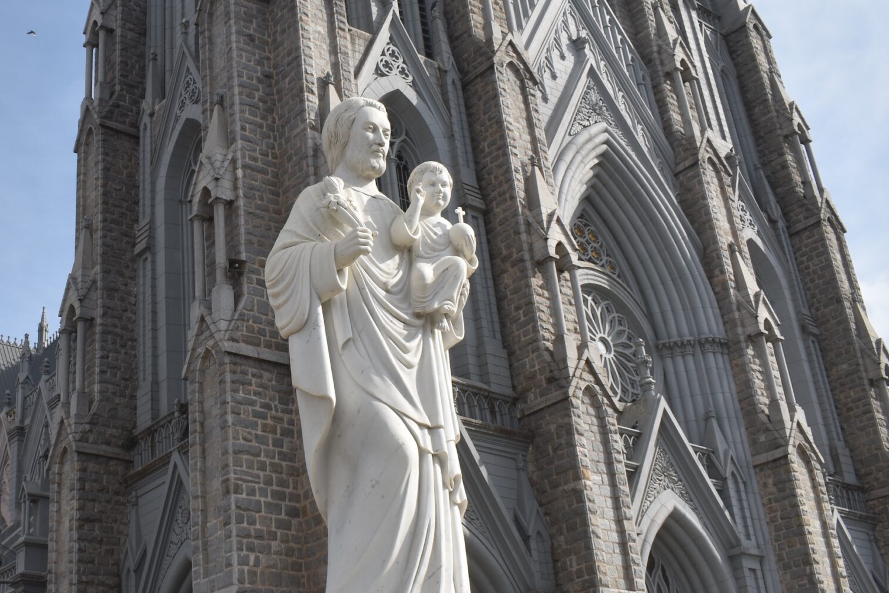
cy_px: 348
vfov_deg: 29.2
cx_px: 234
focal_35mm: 46
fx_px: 1136
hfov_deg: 41.6
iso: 100
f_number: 9
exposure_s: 1/200
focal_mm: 18
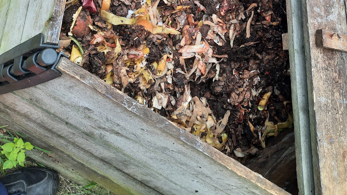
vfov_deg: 28.1
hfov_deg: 54.0
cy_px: -37
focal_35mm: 37
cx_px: 171
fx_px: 340
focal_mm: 4.6
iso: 40
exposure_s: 1/100
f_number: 2
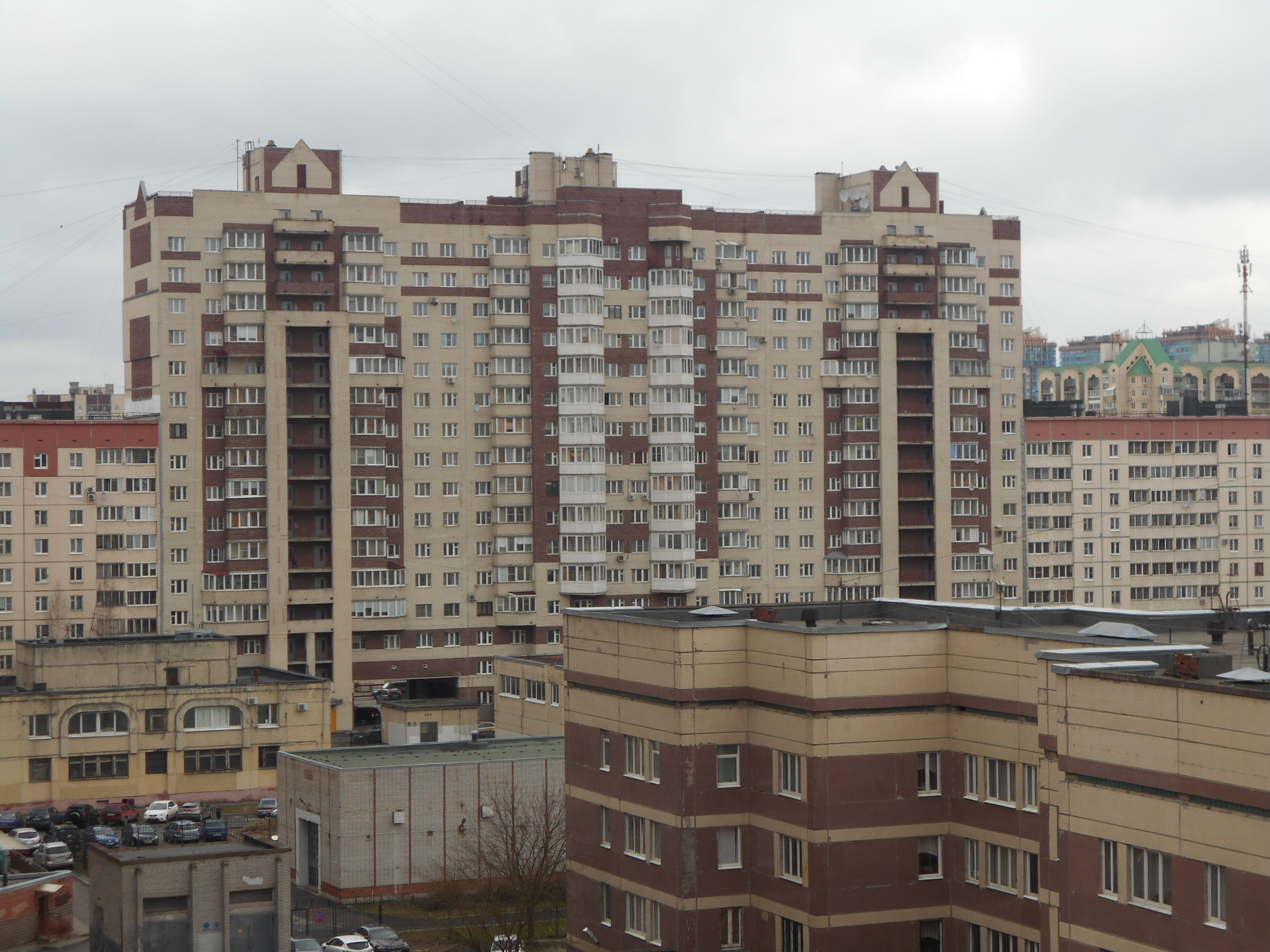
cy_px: 476
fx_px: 2788
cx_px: 635
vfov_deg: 19.4
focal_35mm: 76
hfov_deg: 25.7
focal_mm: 13.5
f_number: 5.8
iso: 80
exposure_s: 1/80
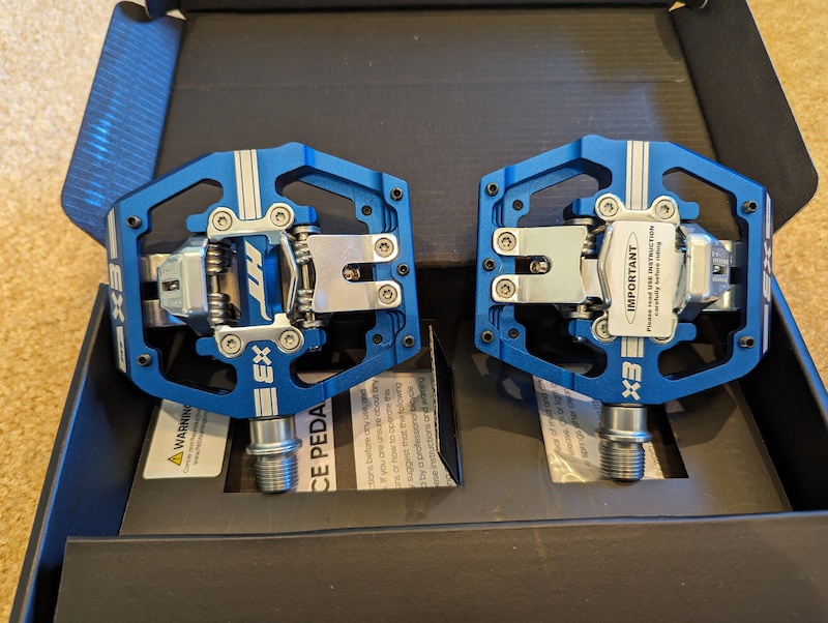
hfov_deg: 71.5
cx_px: 414
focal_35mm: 24
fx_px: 575
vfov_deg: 56.9
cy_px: 312
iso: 208
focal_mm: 6.81
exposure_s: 1/24
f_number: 1.85
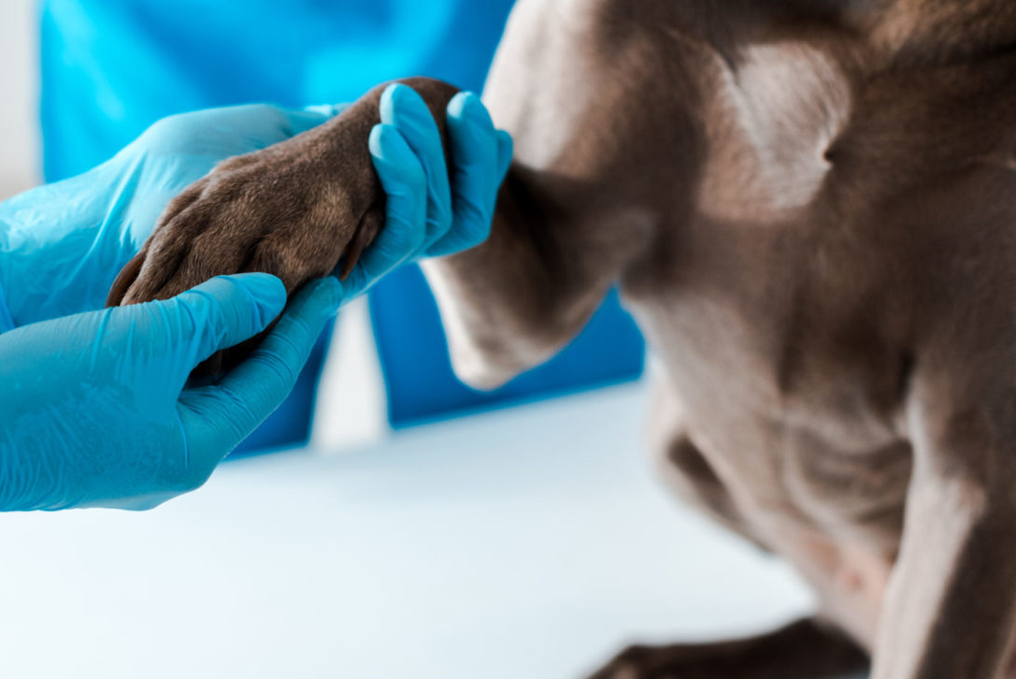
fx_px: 2598
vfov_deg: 14.9
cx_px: 223
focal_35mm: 92
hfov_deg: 21.9
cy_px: 325
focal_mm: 50
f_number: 3.5
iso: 250
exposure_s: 1/200
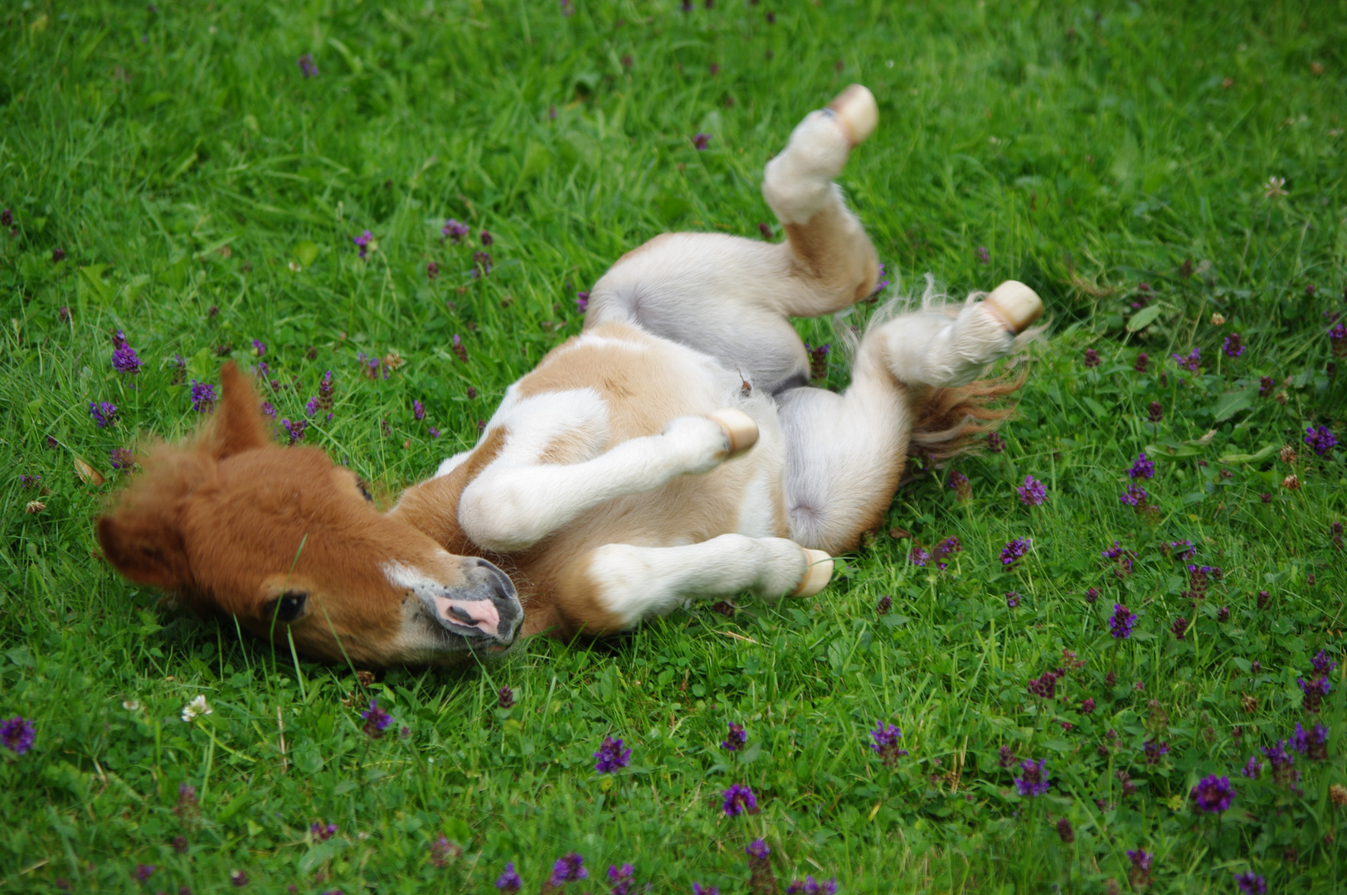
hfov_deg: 12.0
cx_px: 674
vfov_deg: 8.0
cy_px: 448
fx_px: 6430
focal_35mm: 172
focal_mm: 115
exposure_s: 1/250
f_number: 5.6
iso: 100
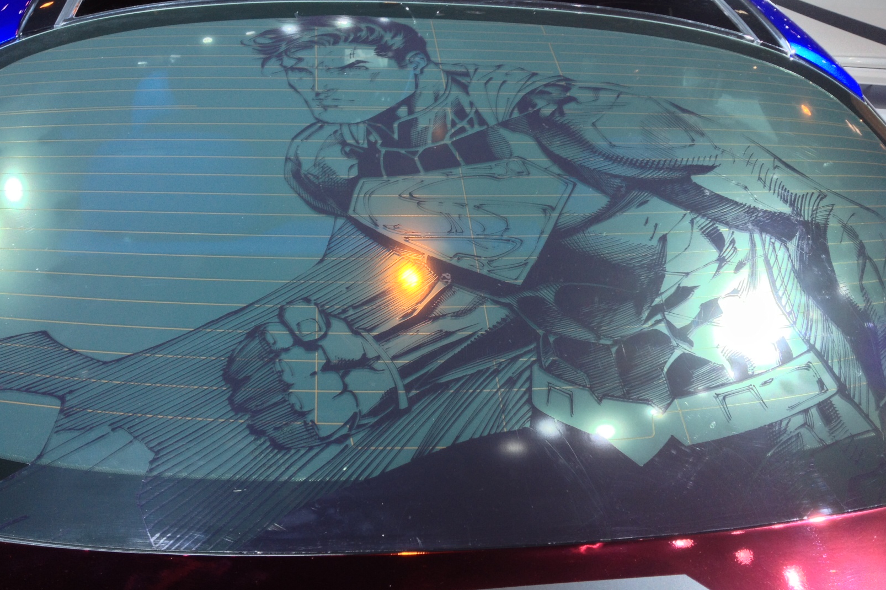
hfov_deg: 51.9
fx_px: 910
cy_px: 281
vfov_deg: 35.9
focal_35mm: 37
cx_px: 442
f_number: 2.4
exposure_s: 1/20
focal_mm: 4.28
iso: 50
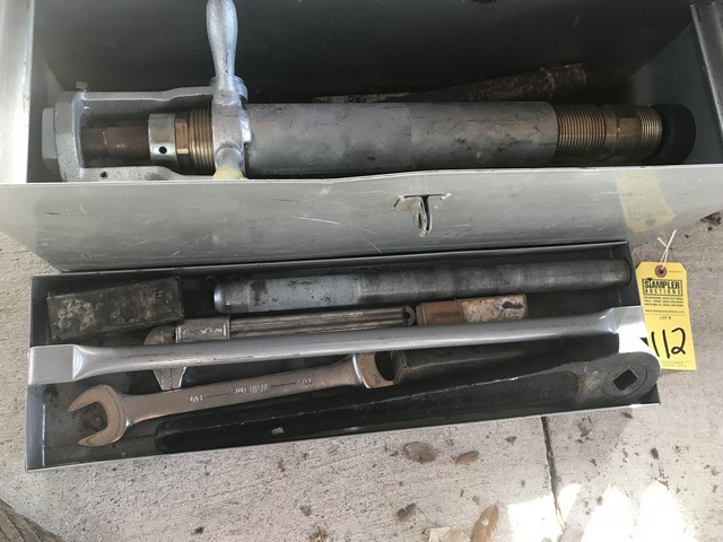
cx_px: 362
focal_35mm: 28
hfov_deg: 63.4
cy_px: 271
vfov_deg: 49.7
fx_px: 585
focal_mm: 3.99
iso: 20
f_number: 1.8
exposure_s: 1/40
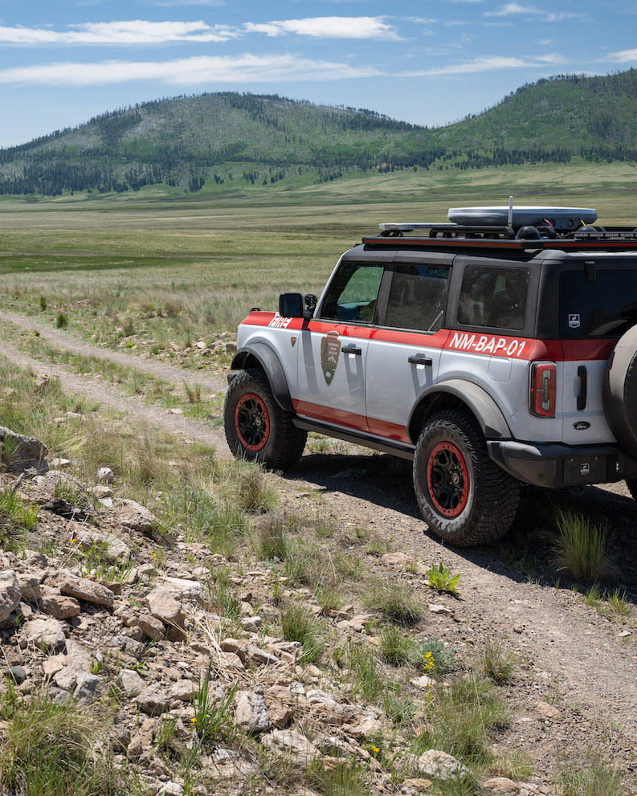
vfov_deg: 31.0
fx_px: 1435
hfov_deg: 25.0
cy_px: 355
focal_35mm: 61
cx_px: 260
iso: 50
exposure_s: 1/125
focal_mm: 33.5
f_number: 5.6
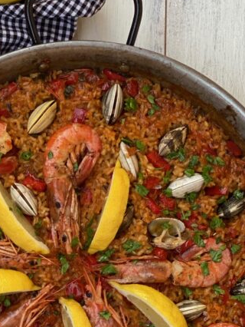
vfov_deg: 16.1
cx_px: 47
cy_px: 226
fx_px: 1150
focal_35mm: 122
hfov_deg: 12.1
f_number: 2
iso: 125
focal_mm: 6
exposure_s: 1/122
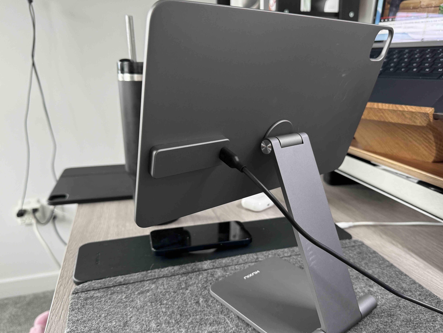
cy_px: 176
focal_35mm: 27
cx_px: 236
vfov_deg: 51.3
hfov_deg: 65.3
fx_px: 346
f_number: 1.78
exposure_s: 1/86
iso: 200
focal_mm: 6.76
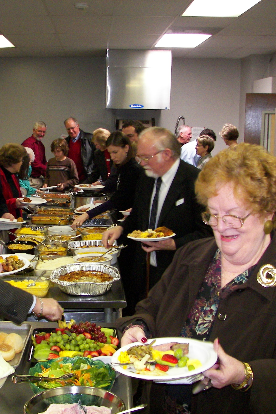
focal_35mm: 50
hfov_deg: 26.4
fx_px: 575
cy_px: 207
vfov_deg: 39.6
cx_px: 51
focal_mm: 6
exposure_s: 1/30
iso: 200
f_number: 2.8
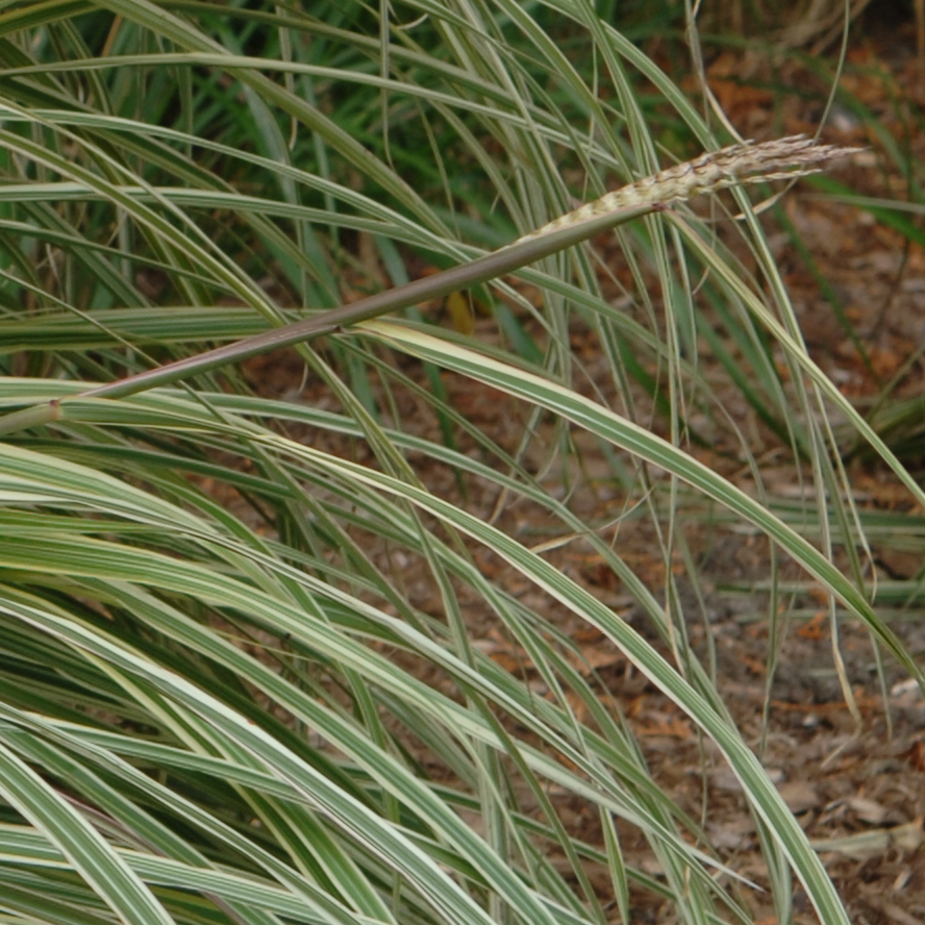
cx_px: -1188
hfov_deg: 4.6
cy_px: -350
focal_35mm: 369
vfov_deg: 4.7
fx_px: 11156
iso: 160
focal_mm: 60
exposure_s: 1/160
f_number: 6.3
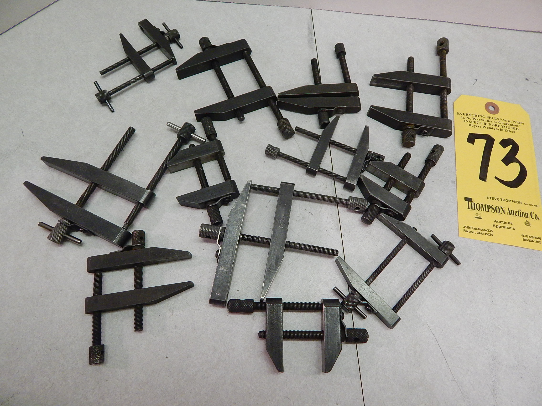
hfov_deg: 73.9
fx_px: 360
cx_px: 271
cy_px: 203
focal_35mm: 23
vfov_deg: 58.9
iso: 125
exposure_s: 1/40
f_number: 3
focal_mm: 4
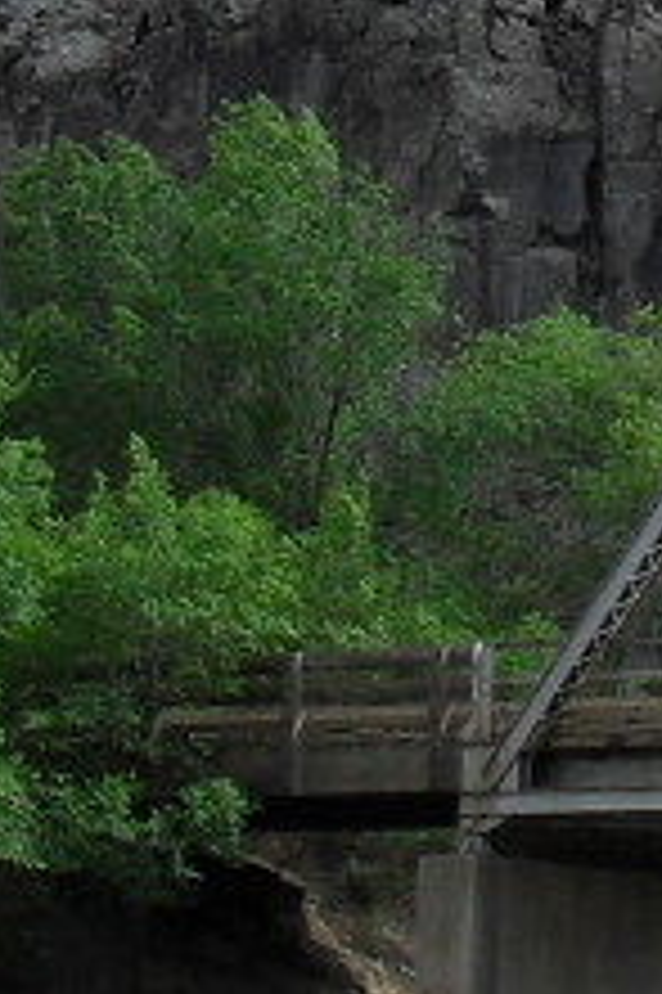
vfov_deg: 12.2
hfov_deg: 7.4
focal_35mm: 169
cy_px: 499
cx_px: 1783
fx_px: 4669
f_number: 3.2
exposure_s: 1/500
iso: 100
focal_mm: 6.3
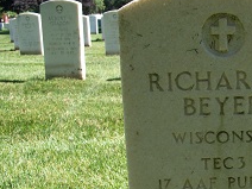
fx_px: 495
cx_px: 219
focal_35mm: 68
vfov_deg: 21.4
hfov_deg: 27.7
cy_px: 144
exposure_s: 1/320
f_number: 2.8
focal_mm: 7.54
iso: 64
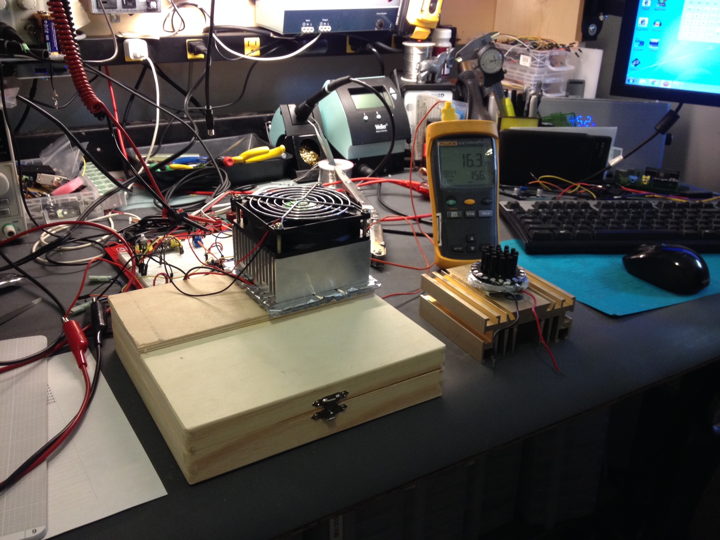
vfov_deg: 40.7
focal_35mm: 35
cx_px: 360
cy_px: 270
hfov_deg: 52.6
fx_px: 728
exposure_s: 1/20
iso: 125
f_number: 2.4
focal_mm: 4.28
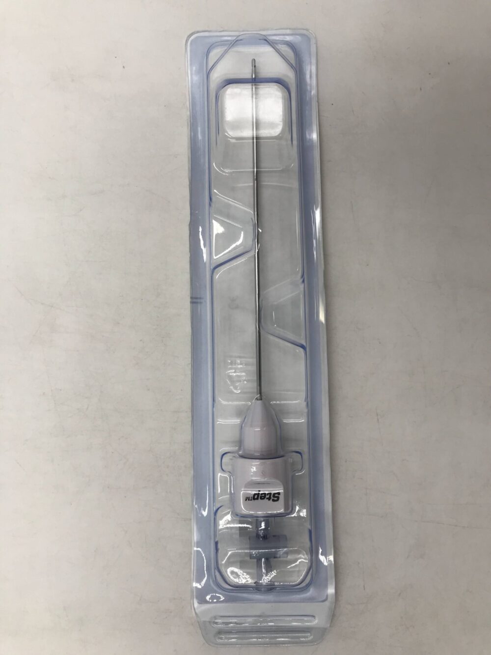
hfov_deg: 49.8
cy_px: 328
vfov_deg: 63.4
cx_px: 246
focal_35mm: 28
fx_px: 529
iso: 25
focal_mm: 3.99
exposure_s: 1/120
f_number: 1.8
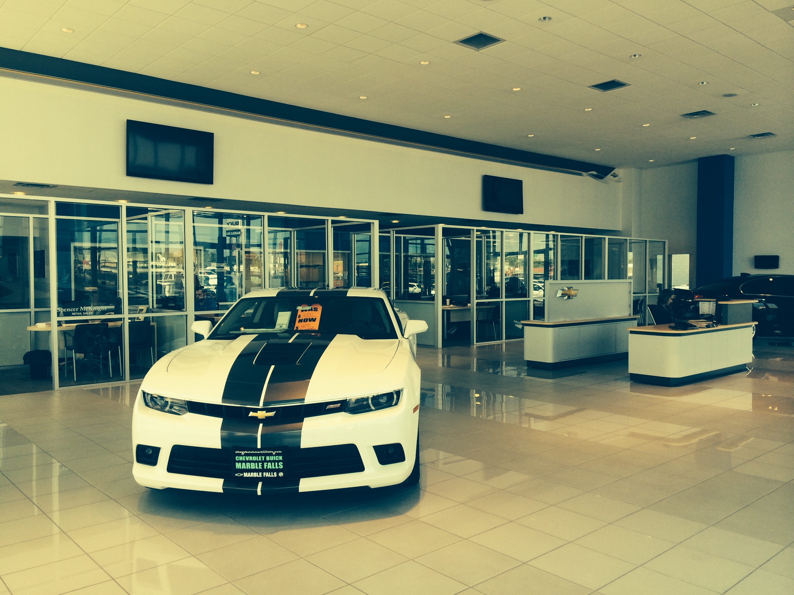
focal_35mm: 30
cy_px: 298
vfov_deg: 46.8
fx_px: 688
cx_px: 397
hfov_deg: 60.0
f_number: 2.2
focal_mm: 4.12
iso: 32
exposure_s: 1/211
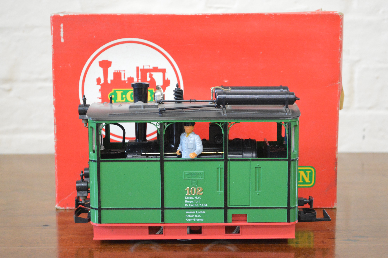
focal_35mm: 72
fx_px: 775
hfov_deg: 28.1
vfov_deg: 18.9
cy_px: 129
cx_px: 194
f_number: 5.6
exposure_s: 1/30
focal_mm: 48
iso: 3200
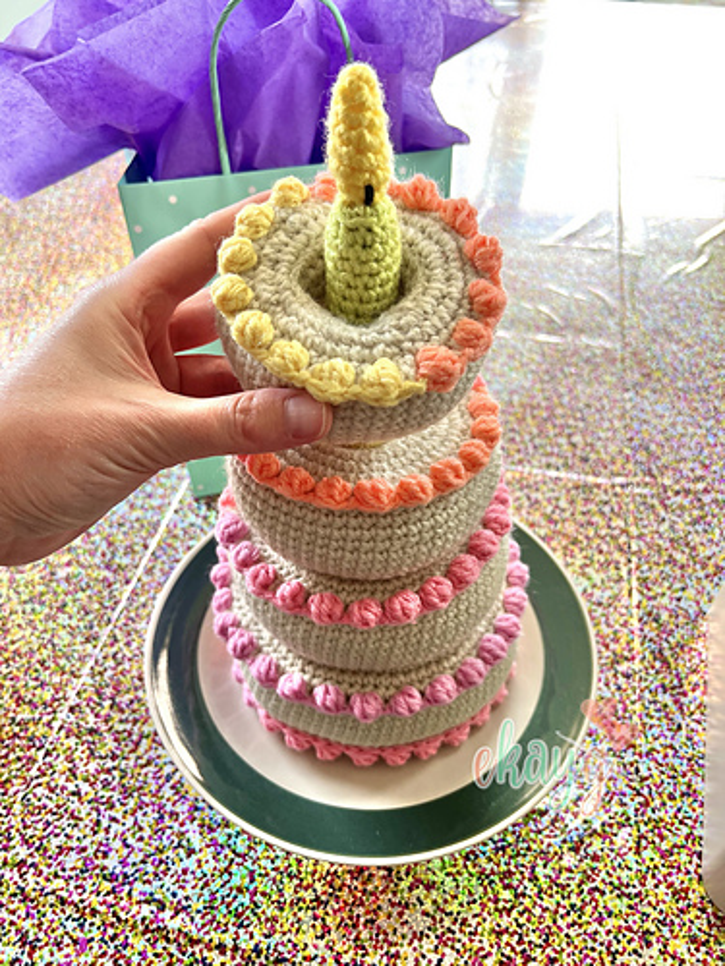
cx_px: 362
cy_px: 483
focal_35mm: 26
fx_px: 726
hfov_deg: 53.1
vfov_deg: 67.3
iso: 80
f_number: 1.5
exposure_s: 1/121
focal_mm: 5.7
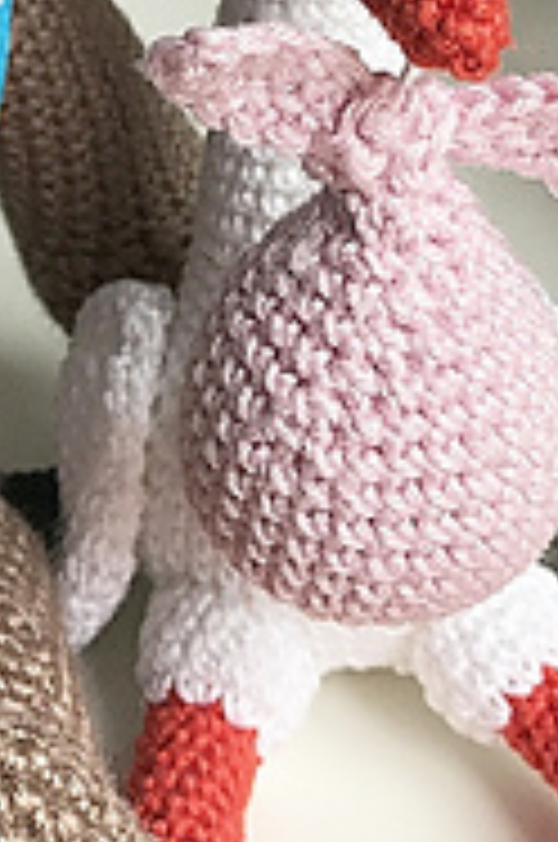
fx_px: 1820
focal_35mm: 78
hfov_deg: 17.2
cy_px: 41
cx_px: 61
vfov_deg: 25.0
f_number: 1.8
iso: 20
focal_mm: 3.99
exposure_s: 1/100
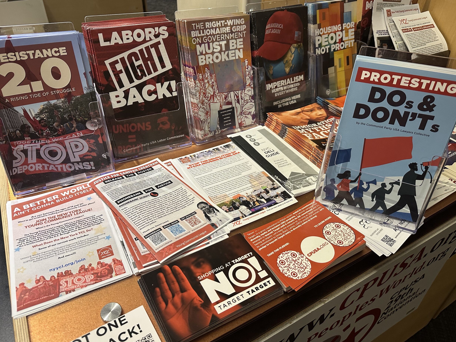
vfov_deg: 54.9
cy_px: 169
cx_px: 225
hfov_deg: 69.4
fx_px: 329
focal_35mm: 25
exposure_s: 1/60
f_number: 1.78
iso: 200
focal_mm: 6.86
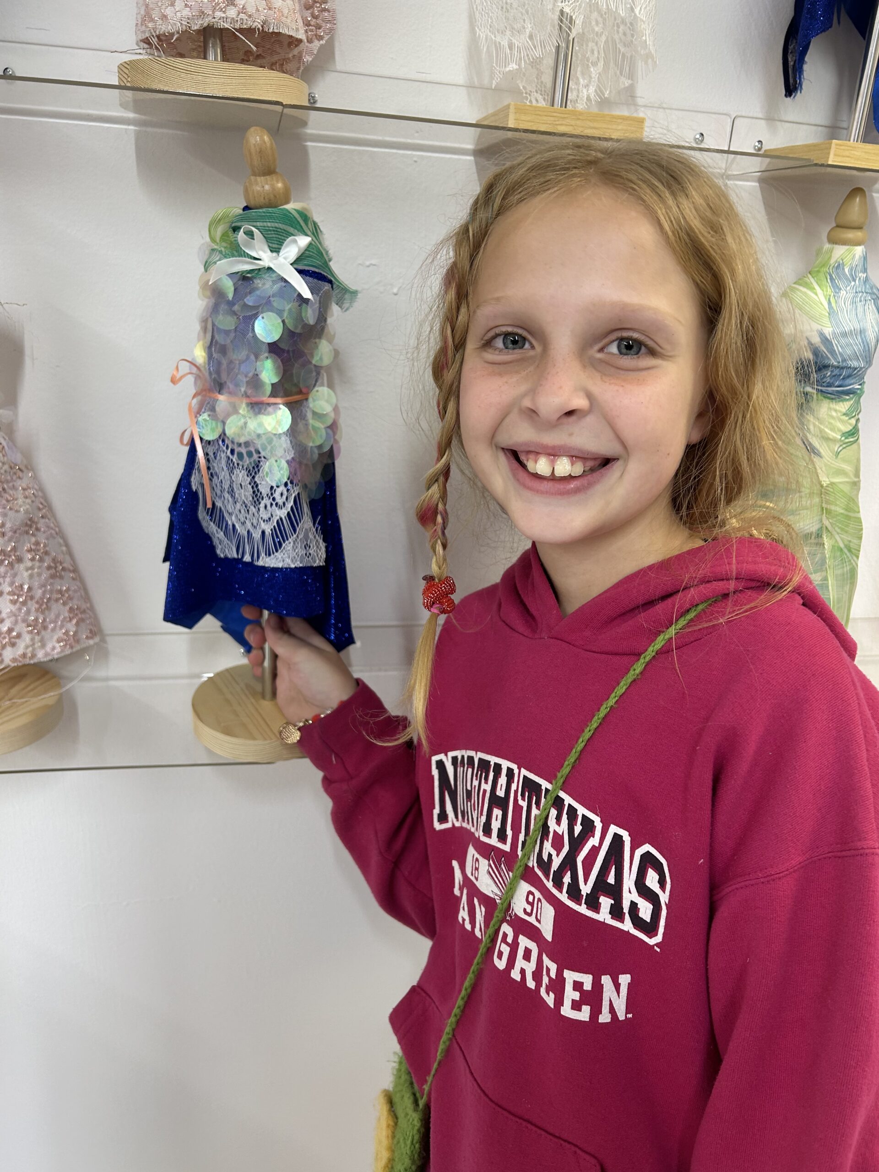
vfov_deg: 67.3
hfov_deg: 53.1
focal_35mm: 26
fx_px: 880
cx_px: 440
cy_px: 586
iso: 80
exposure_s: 1/120
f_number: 1.5
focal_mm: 5.7
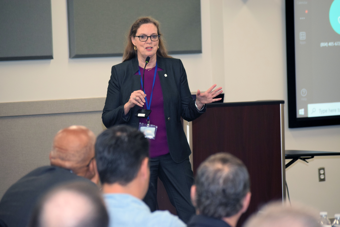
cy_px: 114
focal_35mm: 210
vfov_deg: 6.5
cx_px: 170
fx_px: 1983
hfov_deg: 9.8
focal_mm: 140
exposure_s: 1/60
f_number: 5
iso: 1250
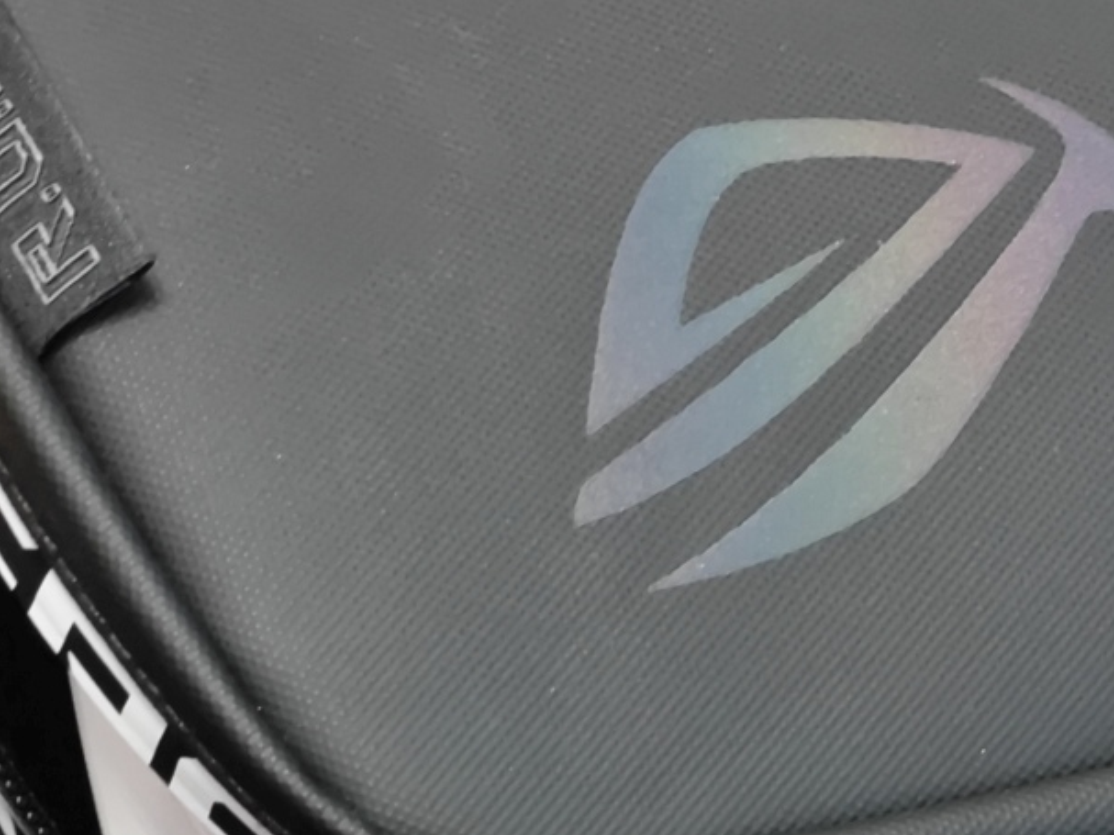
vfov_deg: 6.0
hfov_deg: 8.0
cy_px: 272
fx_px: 7947
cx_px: 1228
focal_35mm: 247
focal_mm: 10
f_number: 2
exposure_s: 1/25
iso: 2500
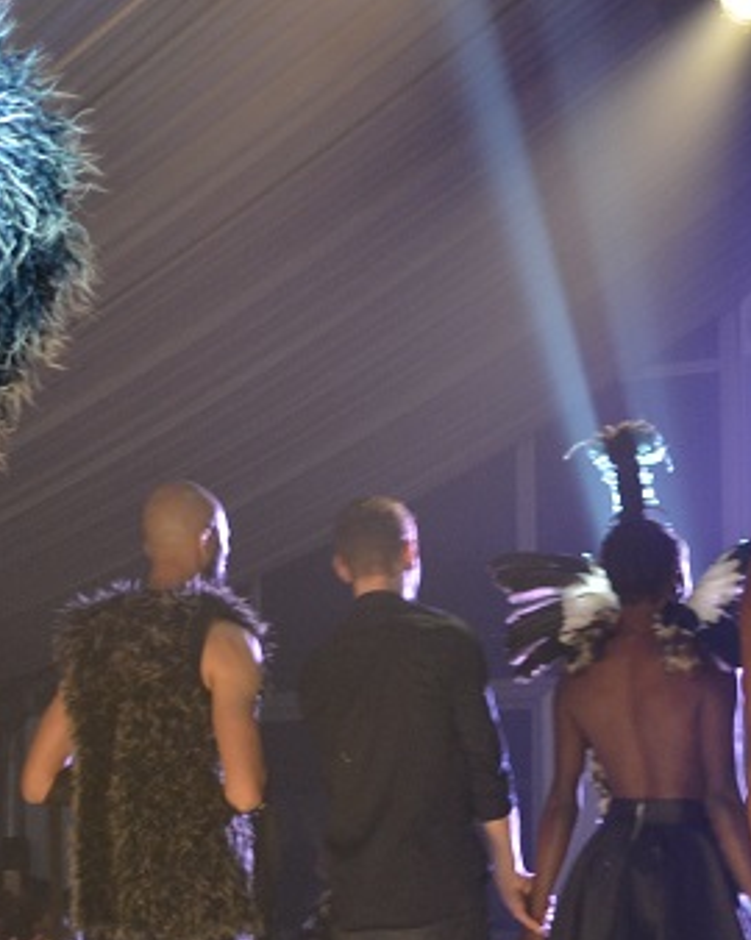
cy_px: 662
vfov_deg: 21.2
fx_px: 2503
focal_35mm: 90
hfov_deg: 16.7
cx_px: -25
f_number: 4
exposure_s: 1/60
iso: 400
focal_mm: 18
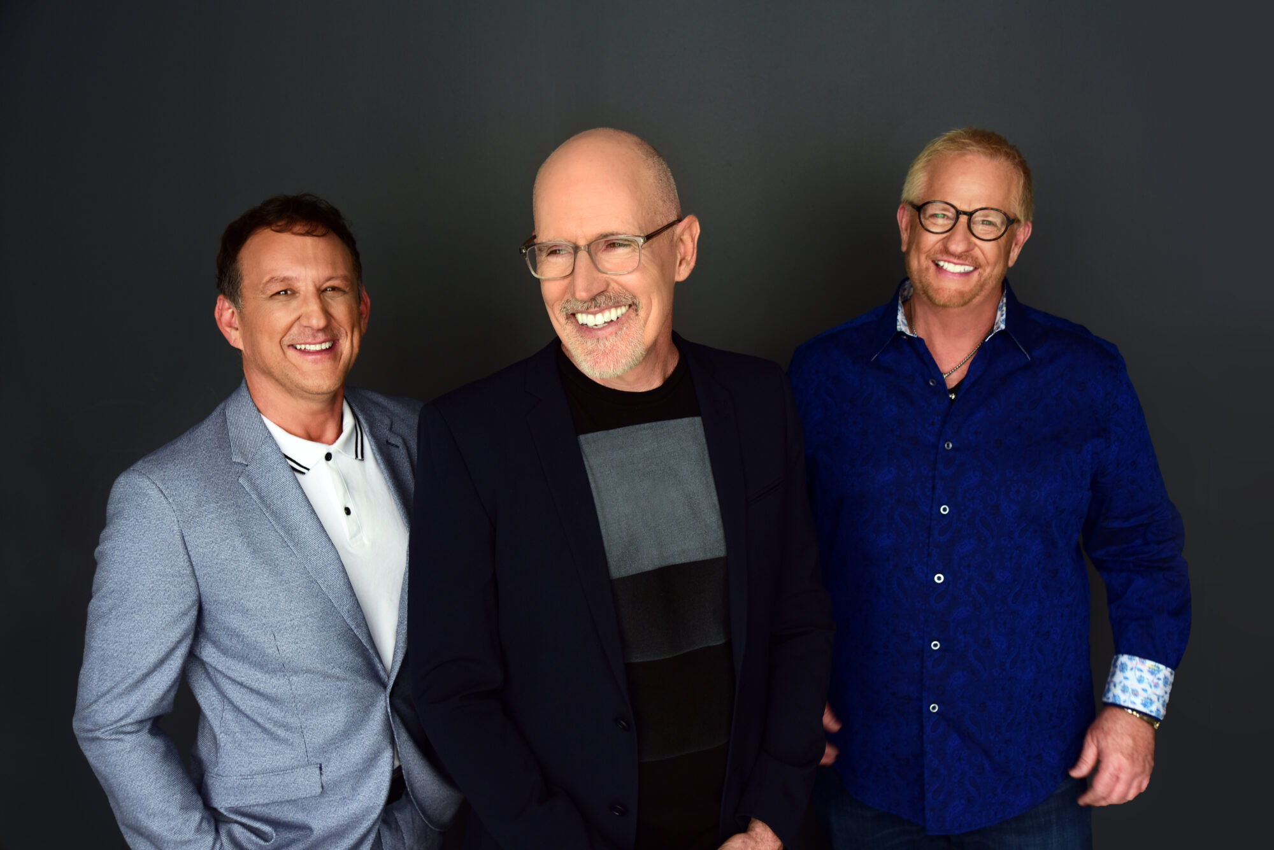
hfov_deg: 55.8
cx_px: 637
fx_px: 1204
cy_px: 425
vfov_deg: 38.9
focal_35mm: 34
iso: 160
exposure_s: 1/125
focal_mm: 34
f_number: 5
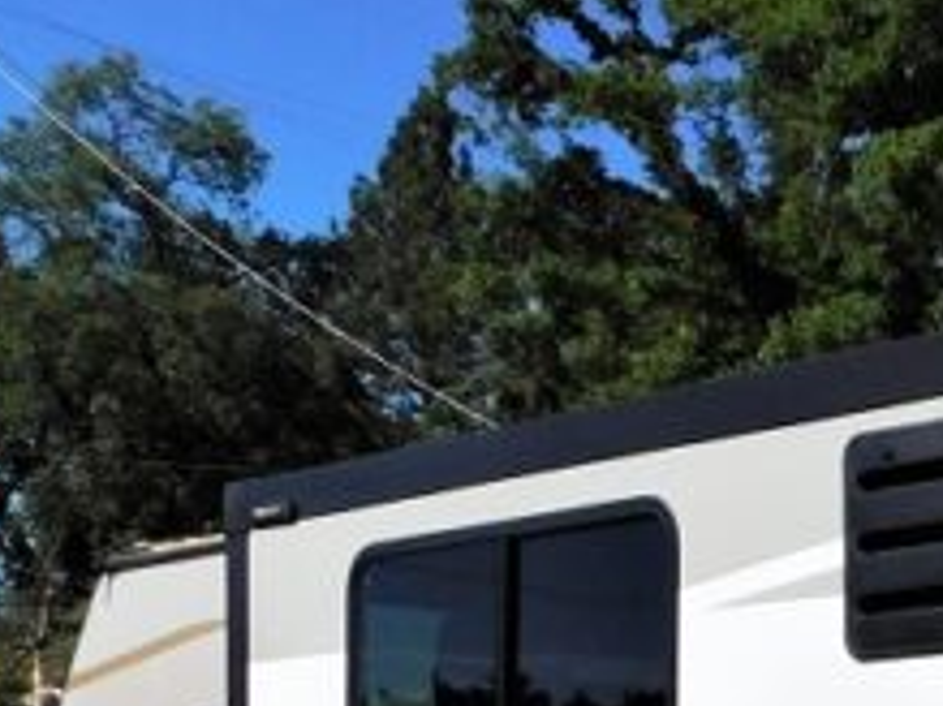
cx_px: 1451
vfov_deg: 16.8
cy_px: 842
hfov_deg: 19.9
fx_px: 2287
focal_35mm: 84
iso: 125
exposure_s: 1/800
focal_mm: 4
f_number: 6
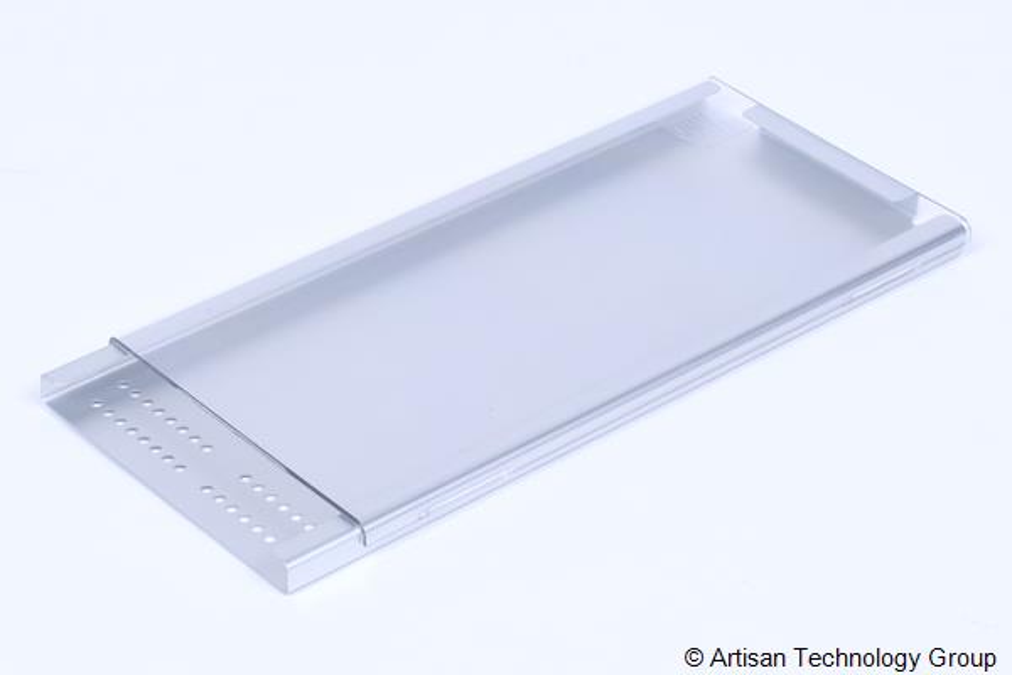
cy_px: 338
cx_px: 506
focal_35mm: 67
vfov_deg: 20.3
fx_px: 1883
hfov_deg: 30.1
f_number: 18
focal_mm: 45
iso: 200
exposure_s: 1/200
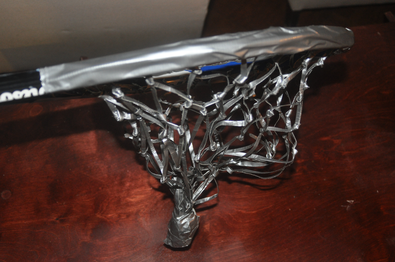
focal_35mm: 42
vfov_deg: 31.8
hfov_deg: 46.4
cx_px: 198
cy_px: 131
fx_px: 460
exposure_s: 1/60
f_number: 3.3
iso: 800
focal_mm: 28
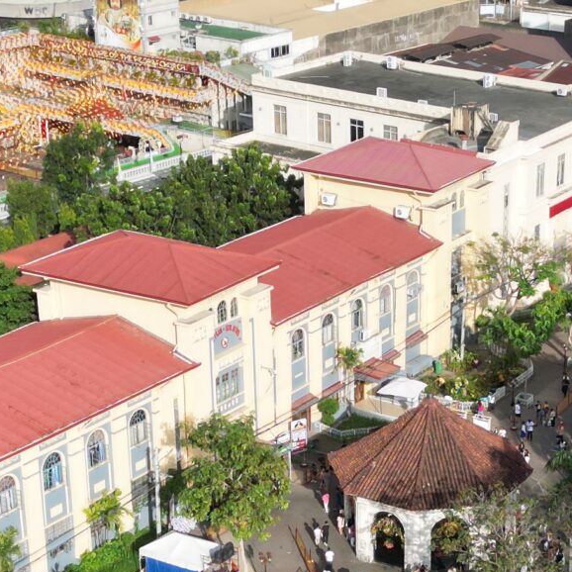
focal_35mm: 94
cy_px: 459
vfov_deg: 18.3
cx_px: 406
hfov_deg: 18.4
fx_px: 1757
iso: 140
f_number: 1.7
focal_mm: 6.72
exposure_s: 1/3200
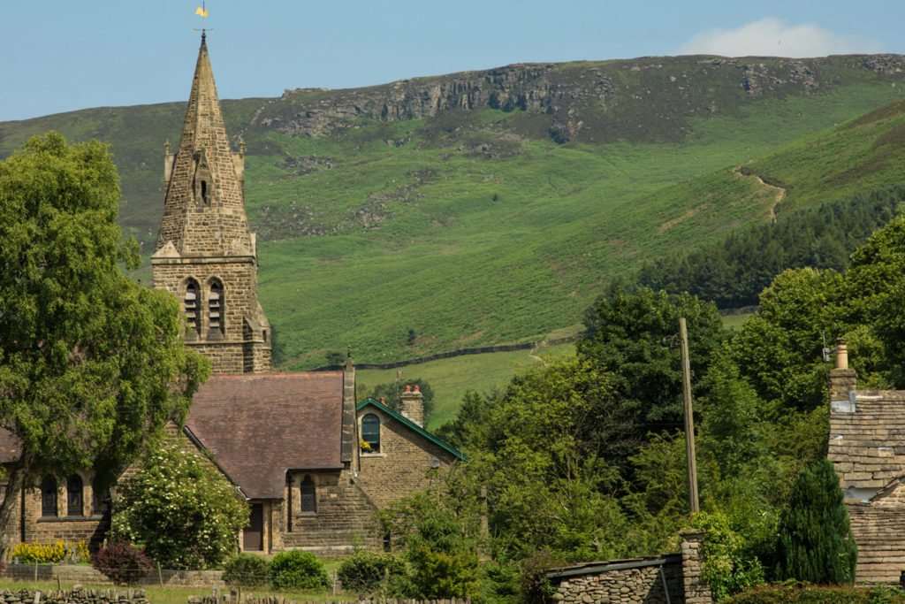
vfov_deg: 10.8
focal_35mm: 128
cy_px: 302
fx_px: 3205
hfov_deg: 16.1
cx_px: 452
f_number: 9.5
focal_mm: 85
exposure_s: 1/90
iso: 50
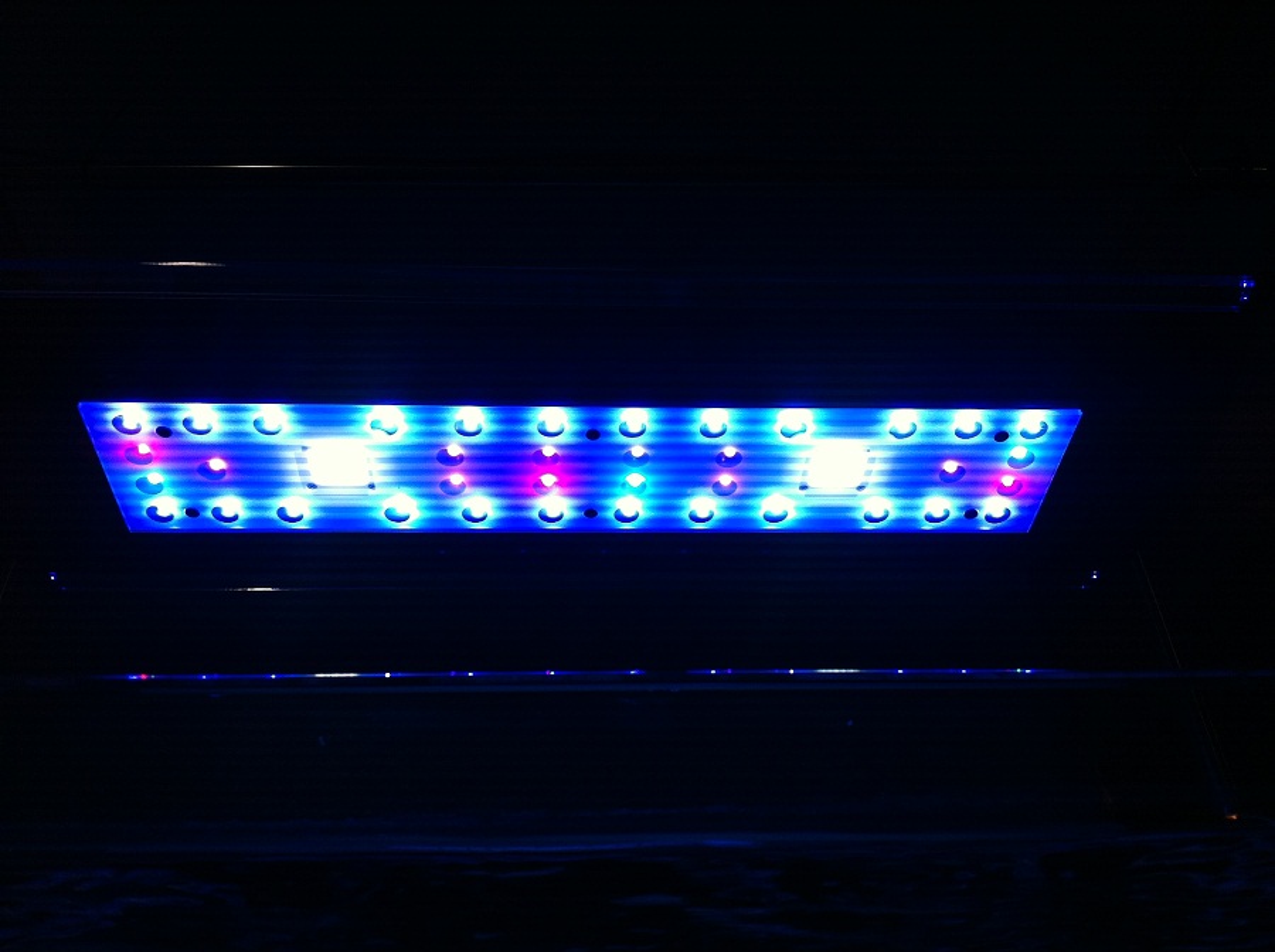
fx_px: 1287
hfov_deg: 52.7
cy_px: 476
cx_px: 638
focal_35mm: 35
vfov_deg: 40.6
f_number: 2.8
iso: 80
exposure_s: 1/487
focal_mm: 3.85
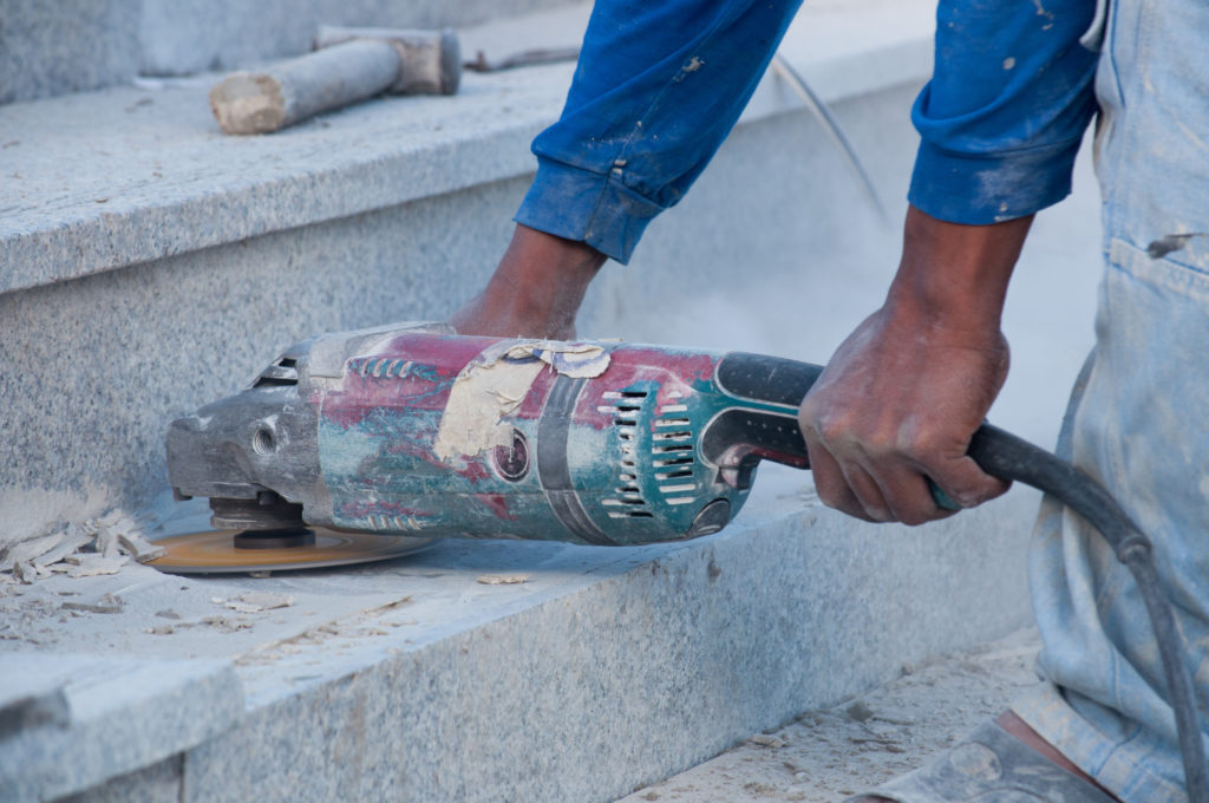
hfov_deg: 9.2
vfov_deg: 6.1
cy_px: 402
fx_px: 7547
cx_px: 604
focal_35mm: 225
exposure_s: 1/200
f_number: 7.1
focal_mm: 150
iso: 200
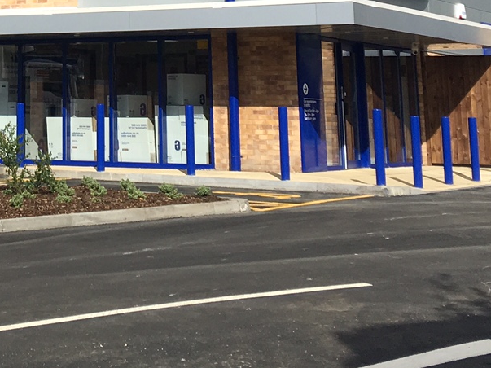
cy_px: -162
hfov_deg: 19.7
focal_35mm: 97
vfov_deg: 14.4
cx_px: 23
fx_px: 1376
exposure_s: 1/2079
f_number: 2.2
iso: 25
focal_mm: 4.15
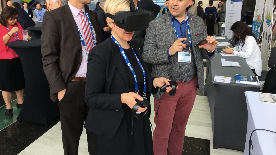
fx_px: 234
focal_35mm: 32
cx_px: 137
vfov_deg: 36.3
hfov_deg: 61.0
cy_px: 52
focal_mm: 4.15
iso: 40
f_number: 2.2
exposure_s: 1/100
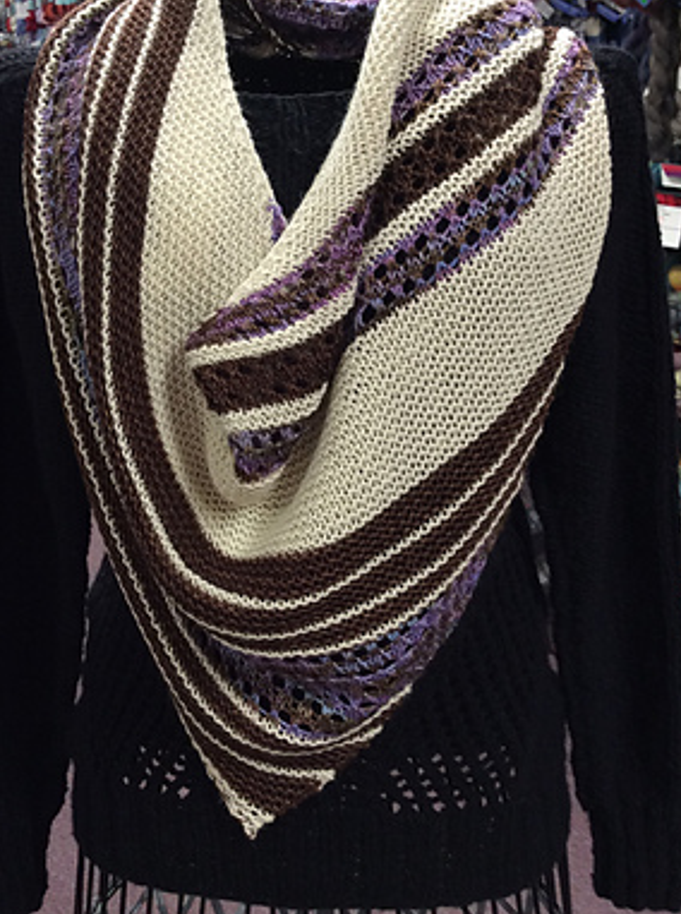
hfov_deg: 34.2
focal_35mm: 42
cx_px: 294
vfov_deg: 44.8
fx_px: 1106
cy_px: 393
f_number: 2.4
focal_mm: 3.3
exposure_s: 1/24
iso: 64
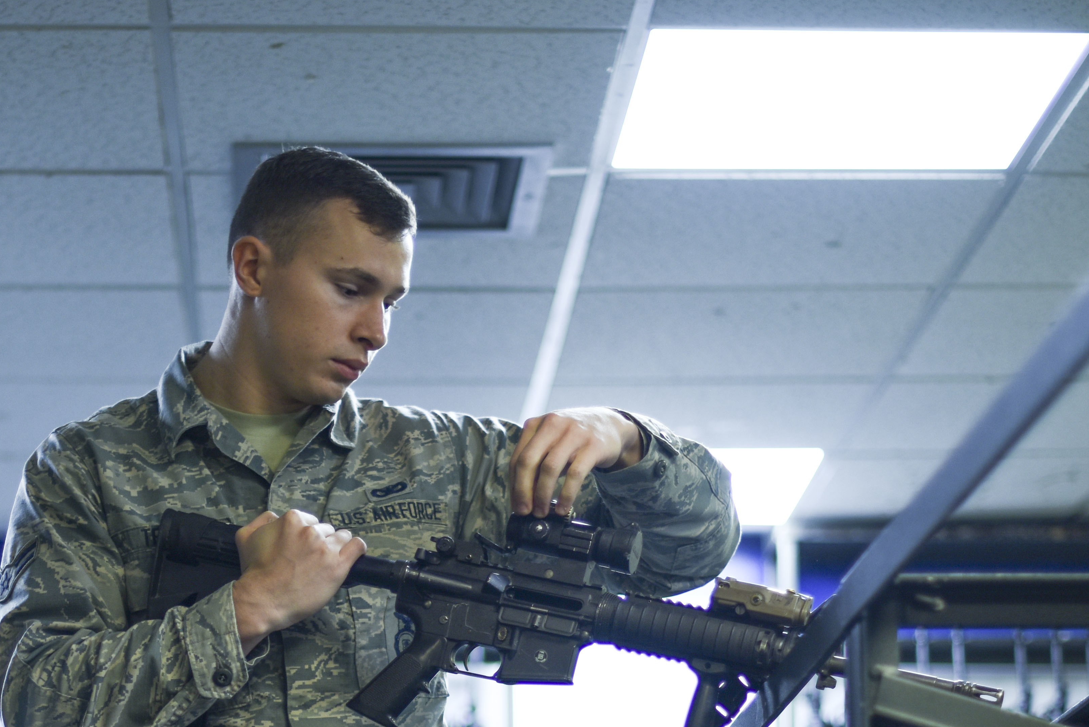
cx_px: 287
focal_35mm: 112
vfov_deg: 12.1
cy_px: 772
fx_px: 3389
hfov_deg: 18.2
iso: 200
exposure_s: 1/100
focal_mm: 50
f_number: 1.4
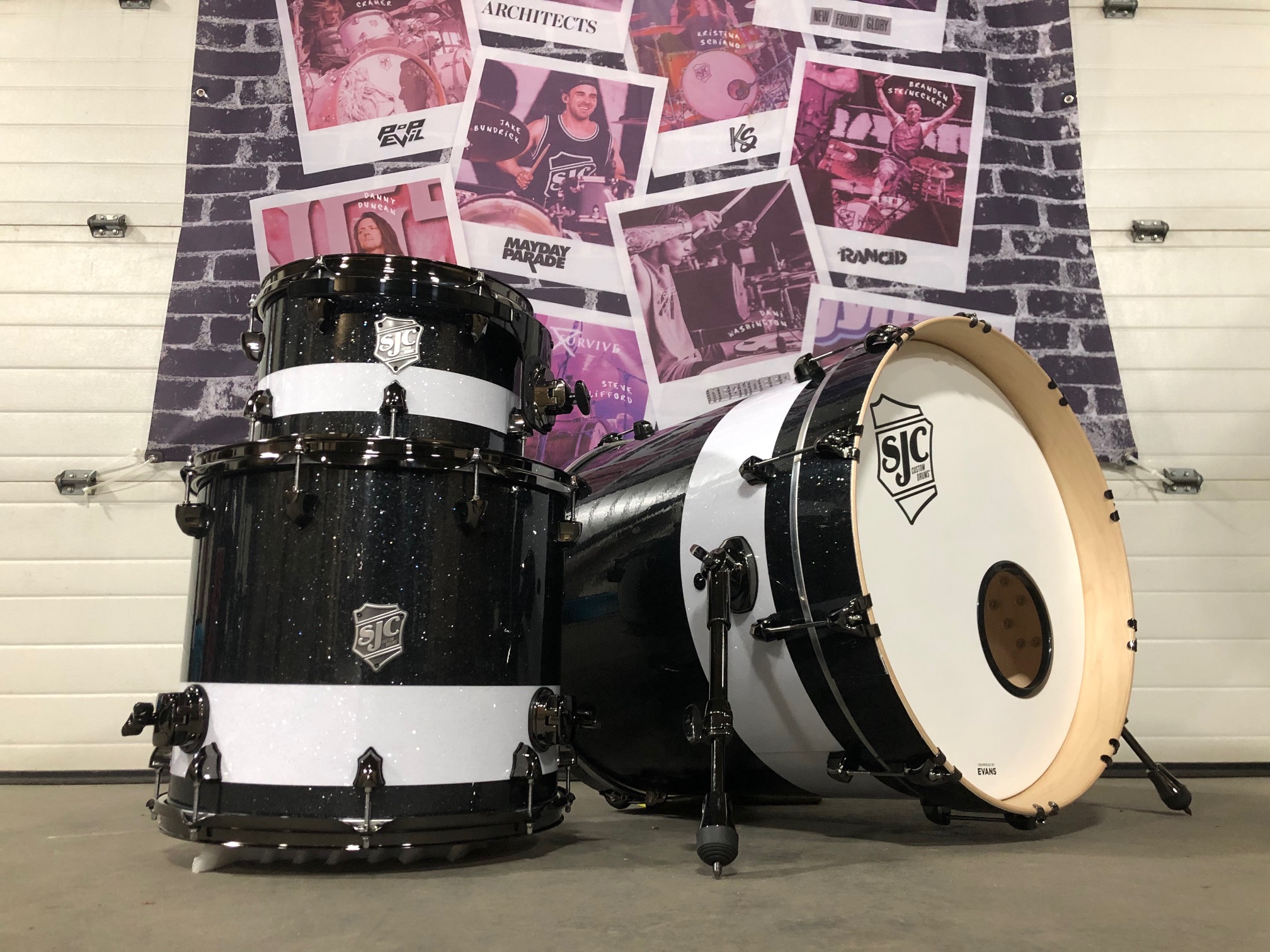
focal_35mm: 28
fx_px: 1027
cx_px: 635
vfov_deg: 49.7
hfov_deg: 63.4
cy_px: 476
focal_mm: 4
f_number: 1.8
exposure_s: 1/15
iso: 100
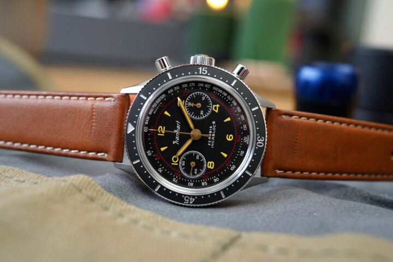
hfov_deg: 54.4
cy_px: 131
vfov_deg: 37.9
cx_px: 196
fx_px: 382
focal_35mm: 35
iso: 2500
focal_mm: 35
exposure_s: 1/13
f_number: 5.6
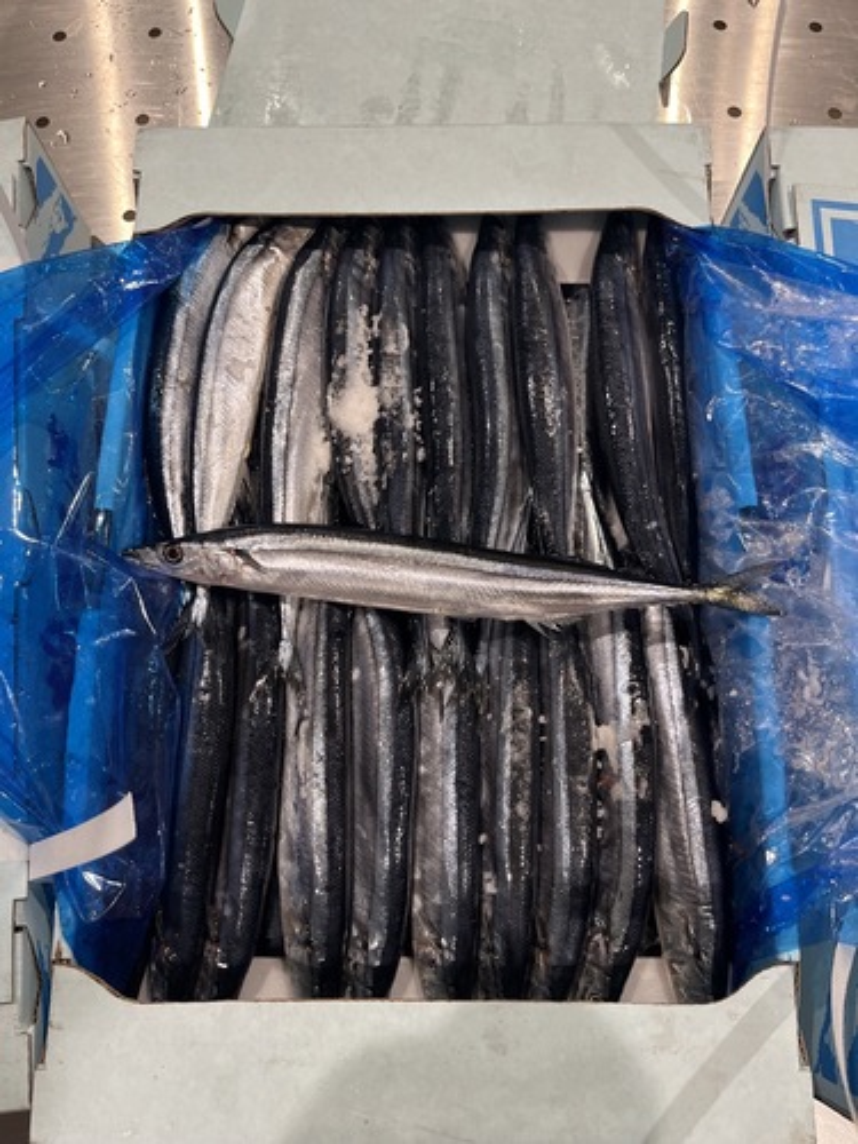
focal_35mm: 26
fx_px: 859
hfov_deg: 53.1
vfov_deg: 67.3
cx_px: 429
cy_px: 572
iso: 125
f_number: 1.6
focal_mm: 5.1
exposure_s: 1/121
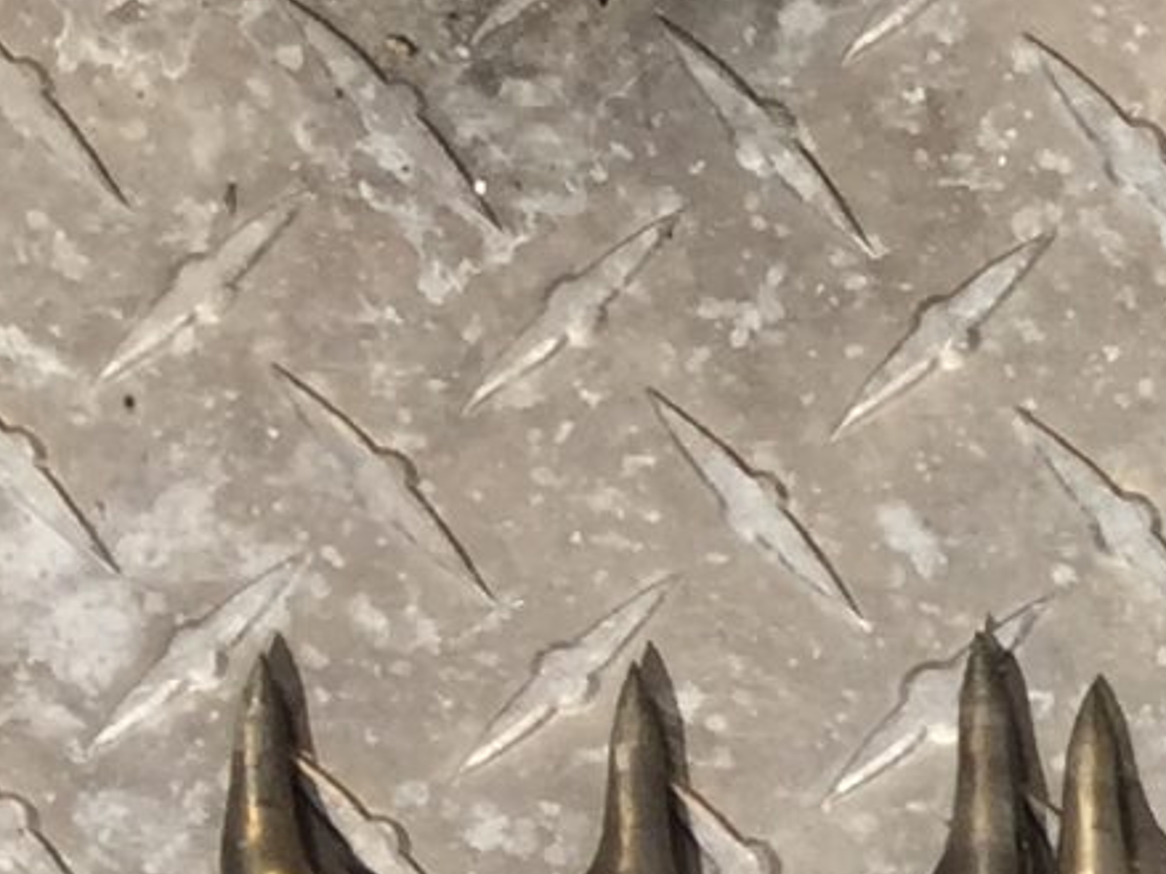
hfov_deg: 10.4
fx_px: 5691
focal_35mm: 169
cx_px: 2648
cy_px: 2465
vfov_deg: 7.8
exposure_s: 1/3597
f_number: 2.2
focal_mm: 4.15
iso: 32
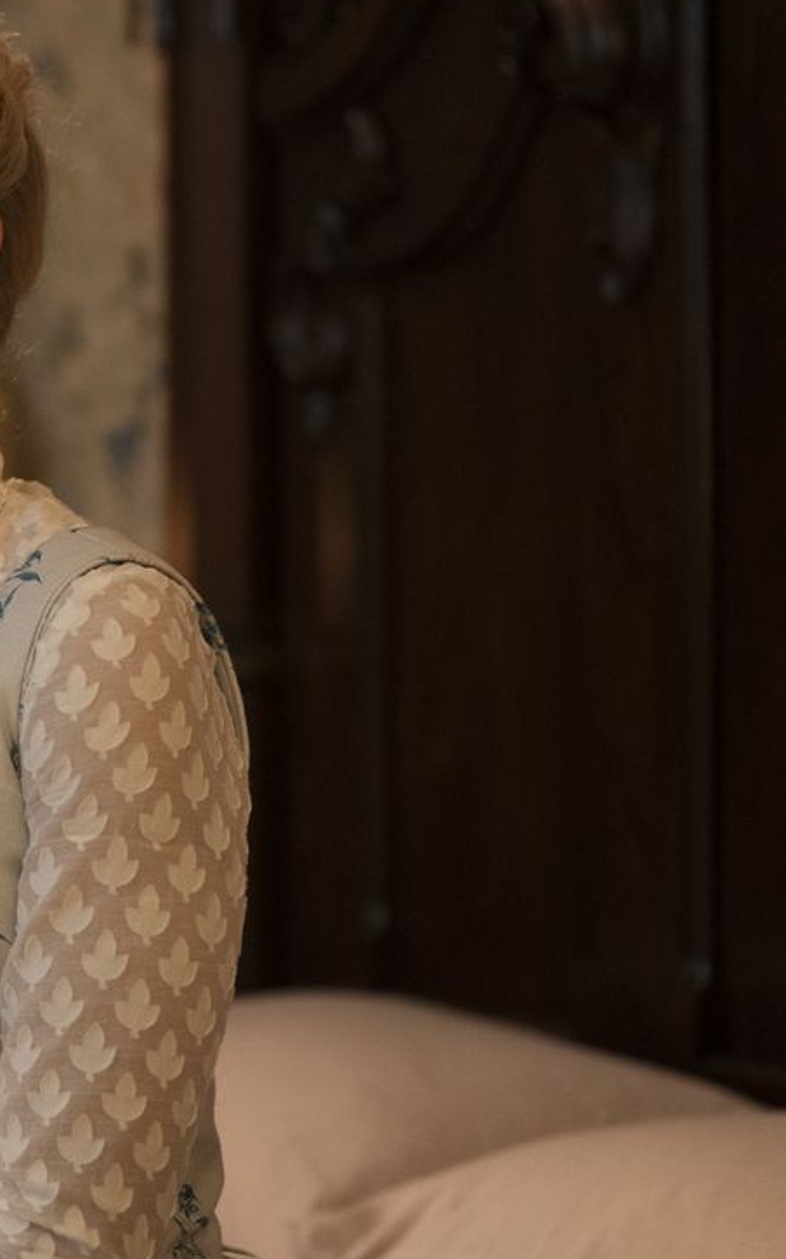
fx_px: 4049
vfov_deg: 17.7
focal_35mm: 118
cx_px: -245
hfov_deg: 10.8
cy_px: 616
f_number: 2.8
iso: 2000
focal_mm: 70
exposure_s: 1/80
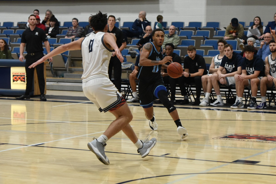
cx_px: 170
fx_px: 874
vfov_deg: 12.0
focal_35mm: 114
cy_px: 87
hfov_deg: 17.9
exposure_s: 1/1250
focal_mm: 86
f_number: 4
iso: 6400
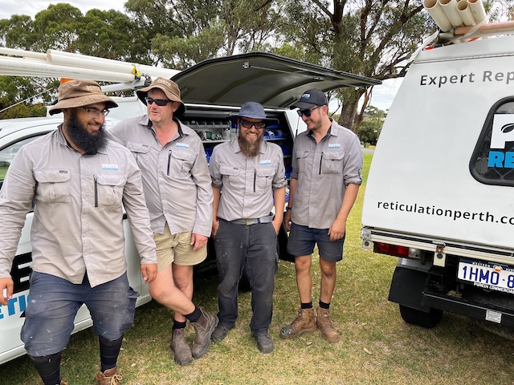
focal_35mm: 26
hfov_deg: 67.3
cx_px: 257
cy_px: 192
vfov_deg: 53.1
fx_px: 386
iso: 50
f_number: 1.5
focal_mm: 5.7
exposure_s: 1/484
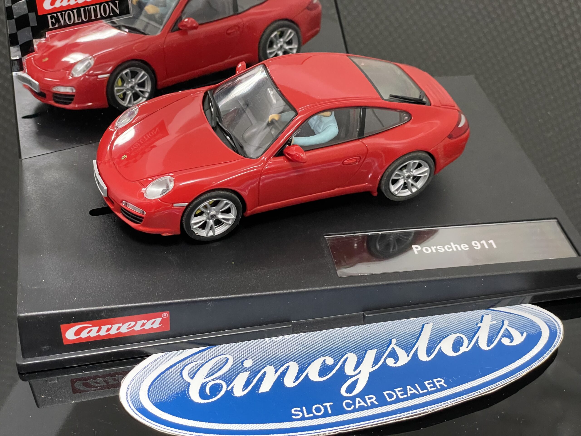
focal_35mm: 52
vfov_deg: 28.0
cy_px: 218
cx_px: 290
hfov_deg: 36.8
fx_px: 873
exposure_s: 1/40
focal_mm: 6
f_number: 2
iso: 800
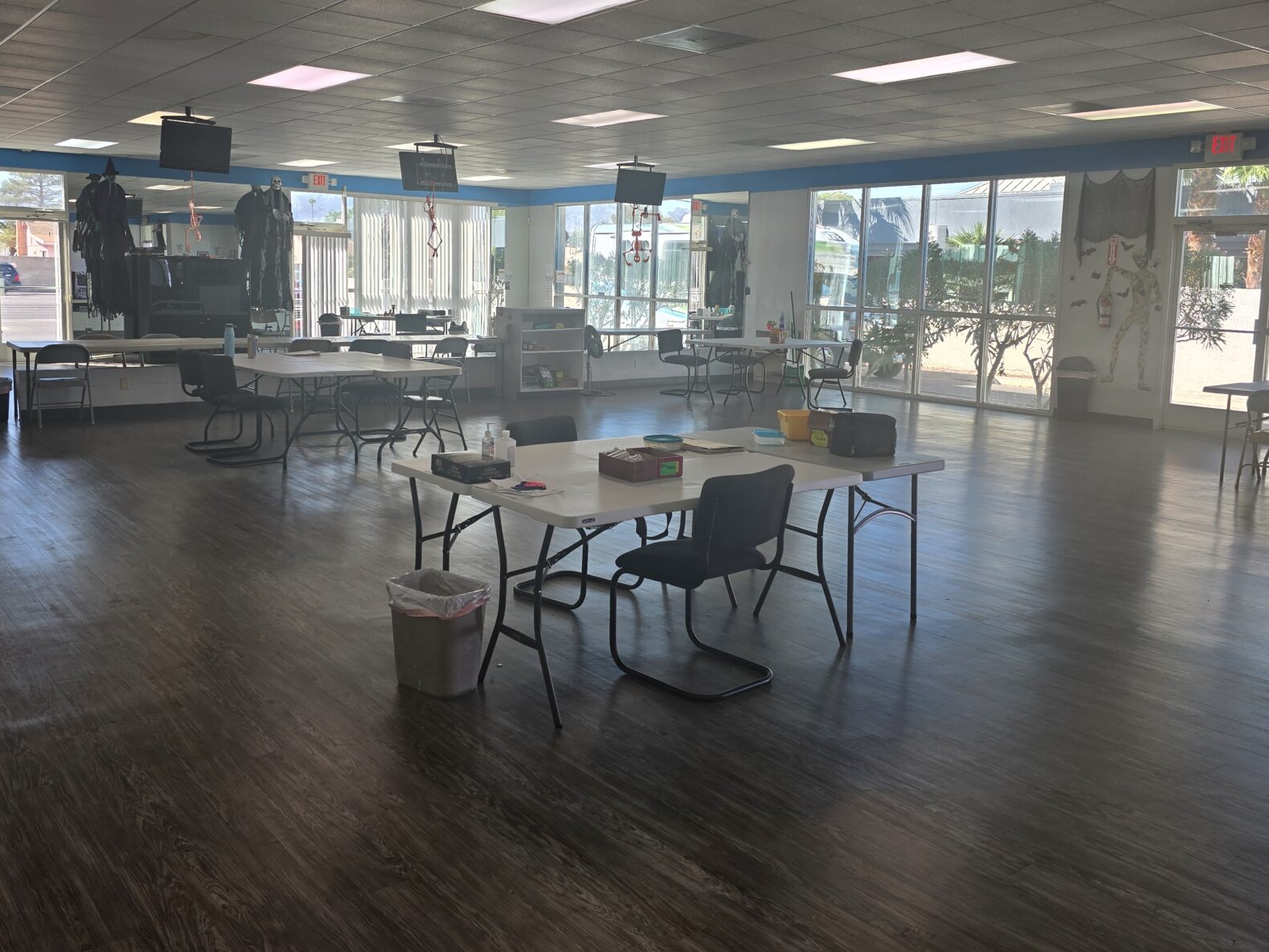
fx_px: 1100
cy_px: 401
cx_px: 592
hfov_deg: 59.9
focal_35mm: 30
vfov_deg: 46.6
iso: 25
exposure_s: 1/120
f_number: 1.7
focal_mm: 6.3
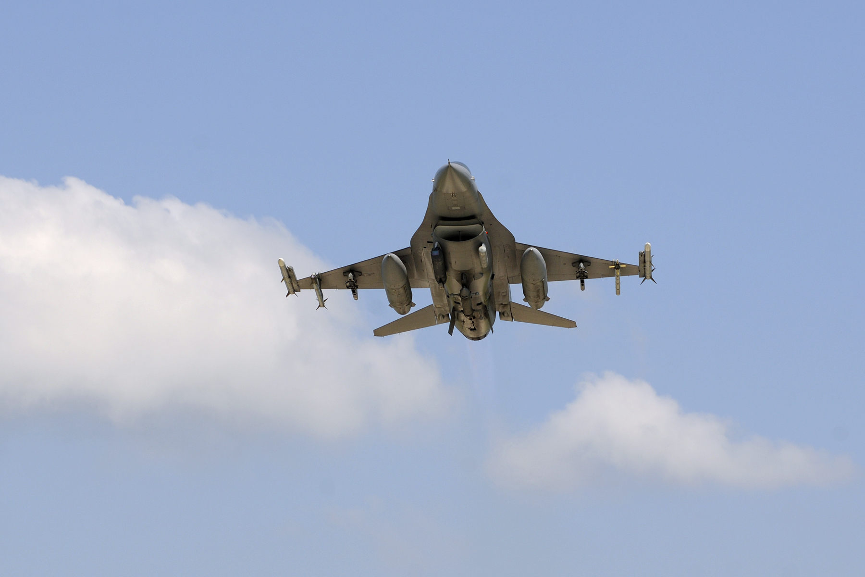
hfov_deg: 14.4
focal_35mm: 142
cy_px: 288
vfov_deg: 9.6
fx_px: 3424
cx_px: 432
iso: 200
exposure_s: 1/800
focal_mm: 95
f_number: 8
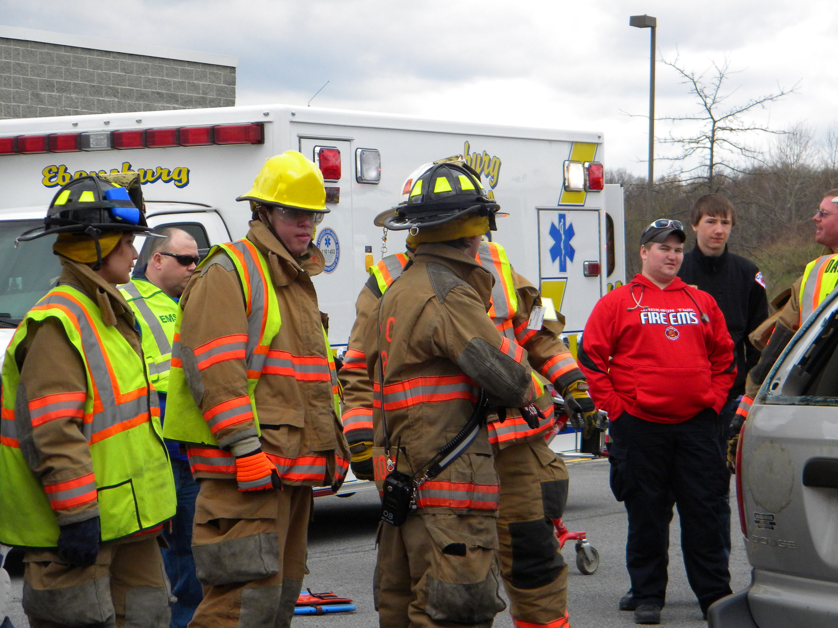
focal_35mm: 105
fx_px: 2542
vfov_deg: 14.1
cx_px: 419
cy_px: 314
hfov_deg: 18.7
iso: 263
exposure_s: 1/520
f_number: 4.7
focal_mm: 19
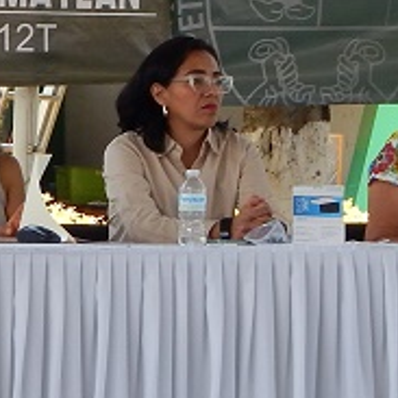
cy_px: 144
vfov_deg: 8.9
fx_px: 2563
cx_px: -200
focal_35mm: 197
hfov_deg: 8.7
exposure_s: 1/200
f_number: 3.6
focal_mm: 7.7
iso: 125
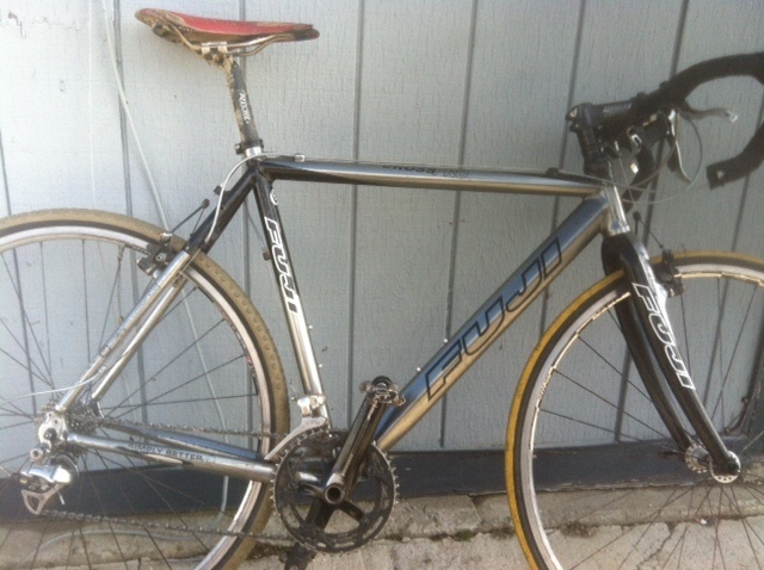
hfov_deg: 52.7
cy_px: 285
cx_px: 382
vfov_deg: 40.6
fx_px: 771
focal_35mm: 35
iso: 80
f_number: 2.8
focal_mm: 3.85
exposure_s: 1/120
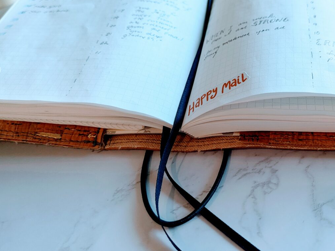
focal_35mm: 38
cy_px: 84
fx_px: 368
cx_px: 227
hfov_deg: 48.0
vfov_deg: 37.3
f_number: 1.89
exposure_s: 1/120
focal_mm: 5.43
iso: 57
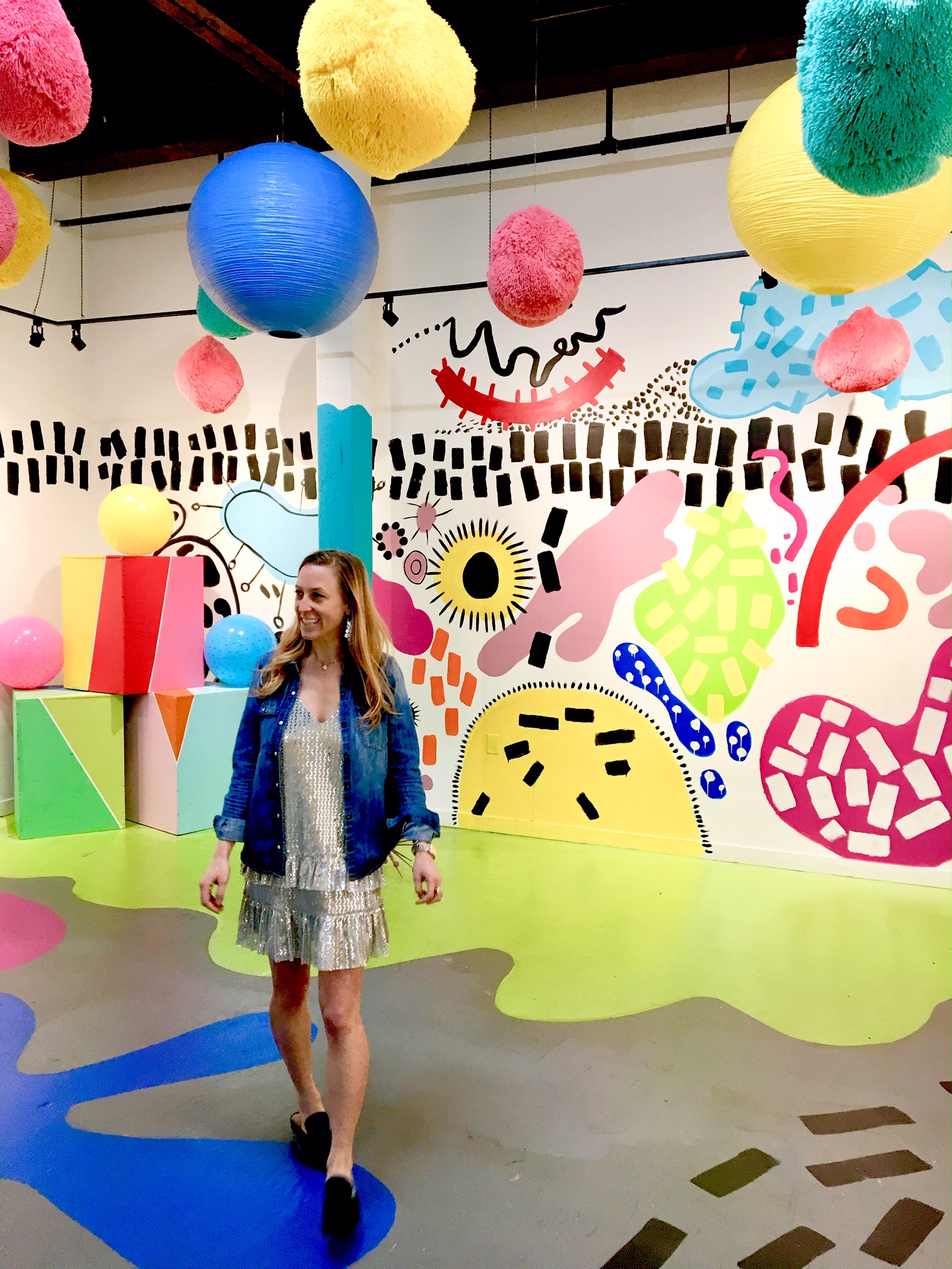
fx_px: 1063
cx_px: 476
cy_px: 634
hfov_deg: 48.2
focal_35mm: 29
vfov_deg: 61.7
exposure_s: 1/30
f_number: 2.2
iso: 80
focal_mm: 4.15
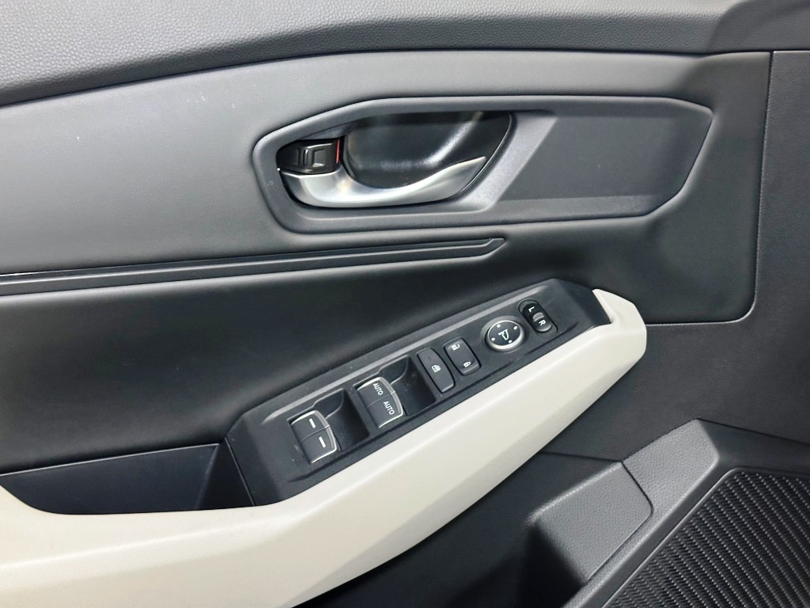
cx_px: 405
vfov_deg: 30.3
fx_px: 1123
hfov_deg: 39.7
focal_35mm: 48
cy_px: 304
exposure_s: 1/30
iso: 500
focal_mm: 6.86
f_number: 1.78
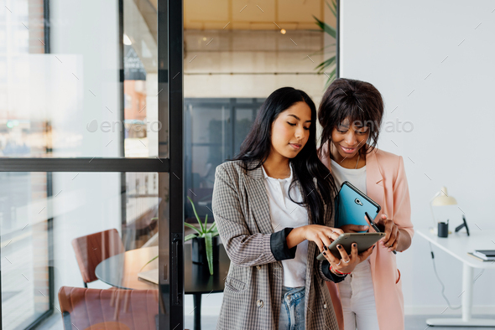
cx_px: 248
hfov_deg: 54.4
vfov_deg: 37.9
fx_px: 481
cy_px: 165
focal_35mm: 35
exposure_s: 1/100
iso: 160
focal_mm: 35
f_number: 3.2
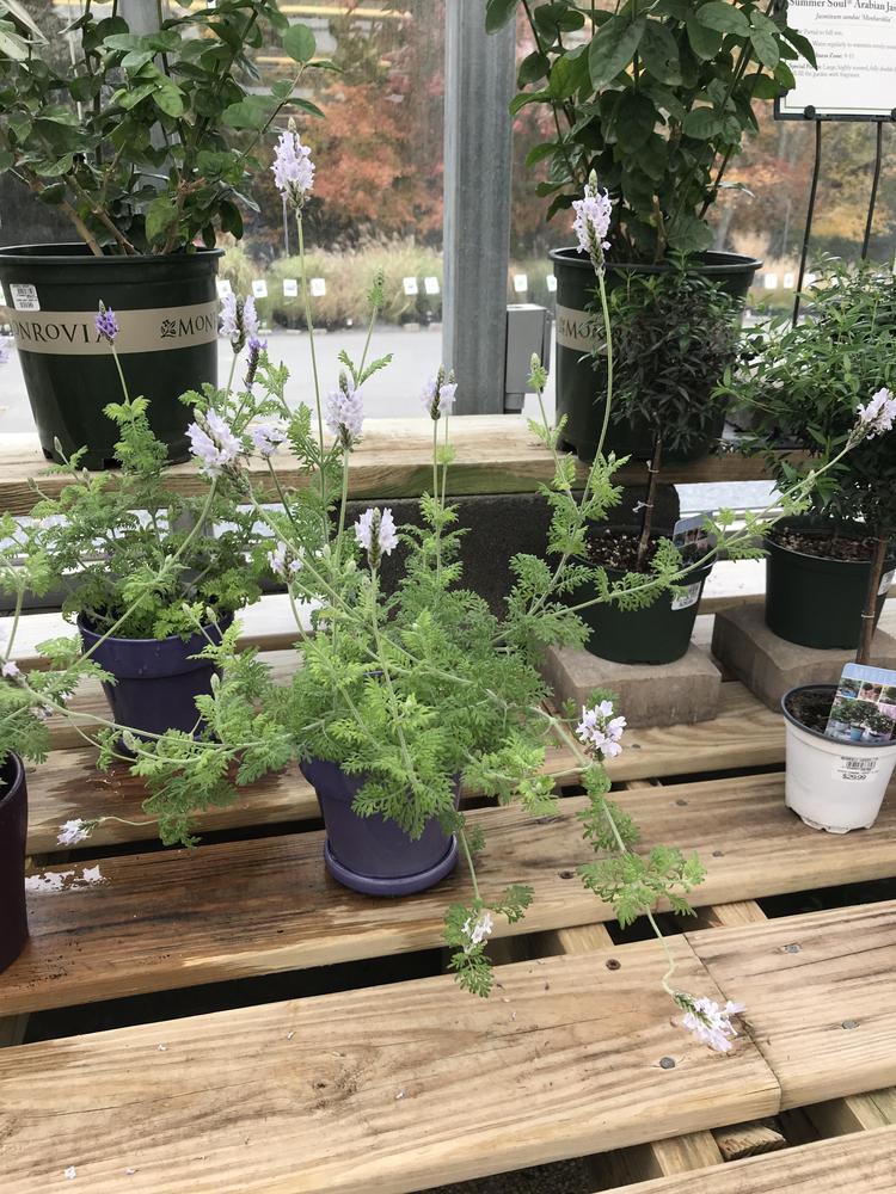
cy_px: 597
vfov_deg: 63.4
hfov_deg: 49.7
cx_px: 448
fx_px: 966
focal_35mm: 28
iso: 20
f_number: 1.8
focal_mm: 3.99
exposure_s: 1/243
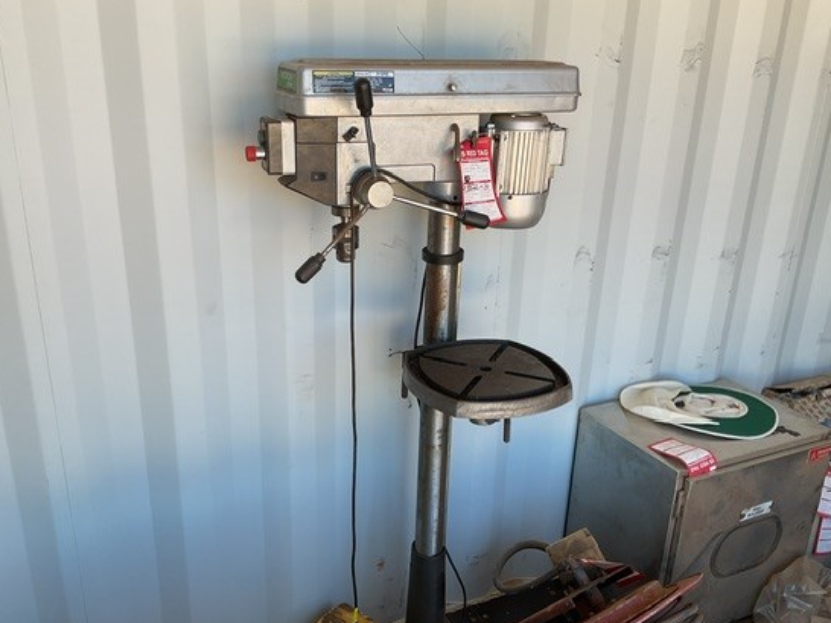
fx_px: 816
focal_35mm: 34
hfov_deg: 54.0
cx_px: 394
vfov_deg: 41.6
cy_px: 359
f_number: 1.8
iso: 16
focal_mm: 3
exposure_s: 1/176
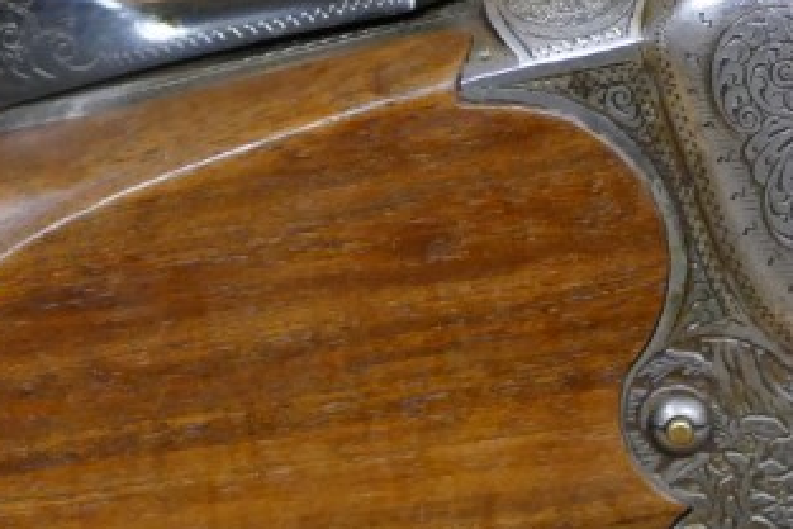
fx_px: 3239
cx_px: 735
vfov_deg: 9.3
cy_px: 382
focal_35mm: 147
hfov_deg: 13.8
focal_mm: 17.54
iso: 1600
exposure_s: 1/60
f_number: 3.3
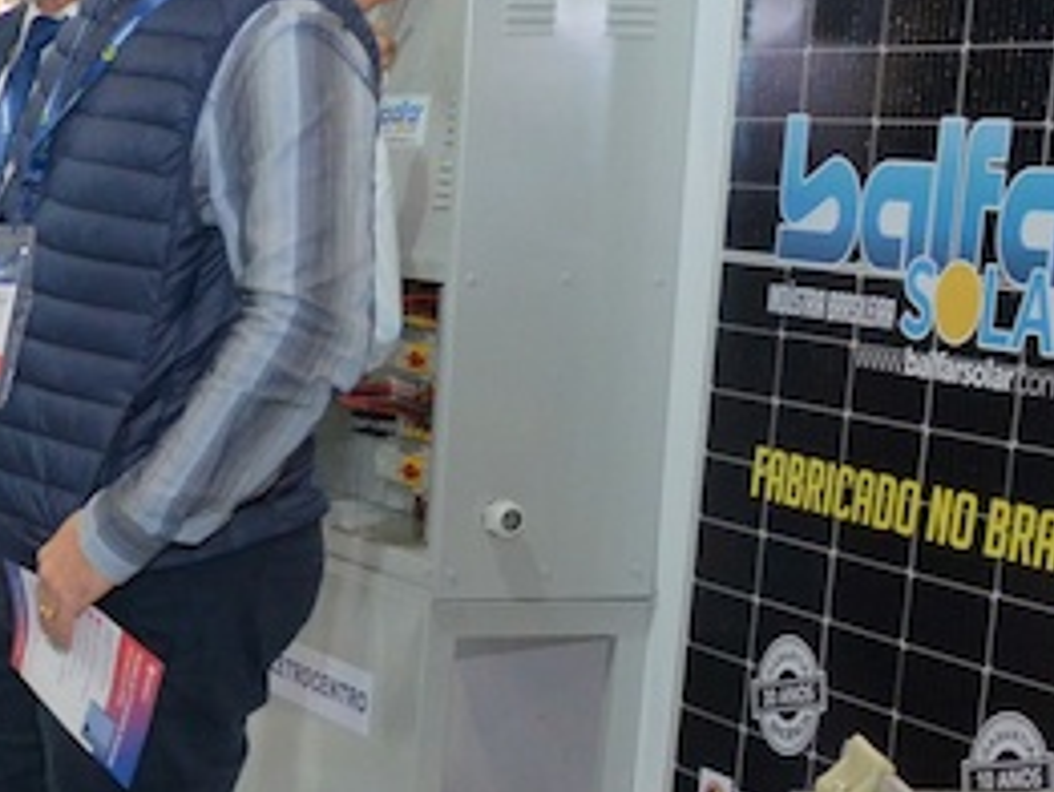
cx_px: -557
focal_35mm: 94
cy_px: 857
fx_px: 2859
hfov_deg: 18.4
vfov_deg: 15.4
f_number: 5
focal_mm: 17
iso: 1250
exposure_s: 1/125
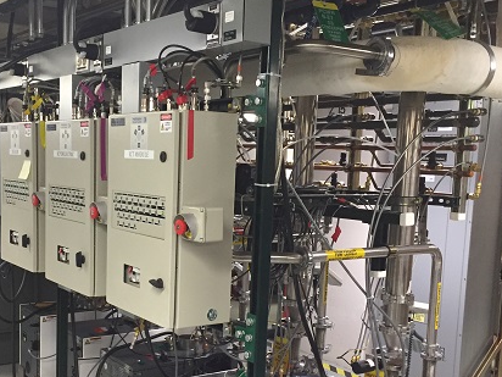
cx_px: 197
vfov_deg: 31.3
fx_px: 667
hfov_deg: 41.0
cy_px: 253
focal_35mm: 46
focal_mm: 4.15
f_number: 2.2
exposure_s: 1/30
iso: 160
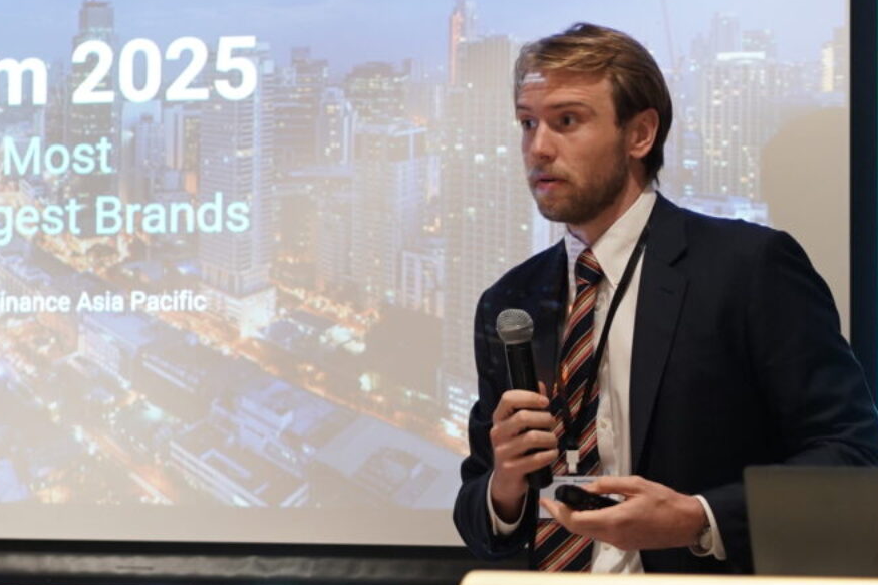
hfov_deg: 10.3
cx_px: 292
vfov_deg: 6.9
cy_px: 126
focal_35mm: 199
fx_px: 4852
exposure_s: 1/160
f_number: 1.8
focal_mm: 85
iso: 1600
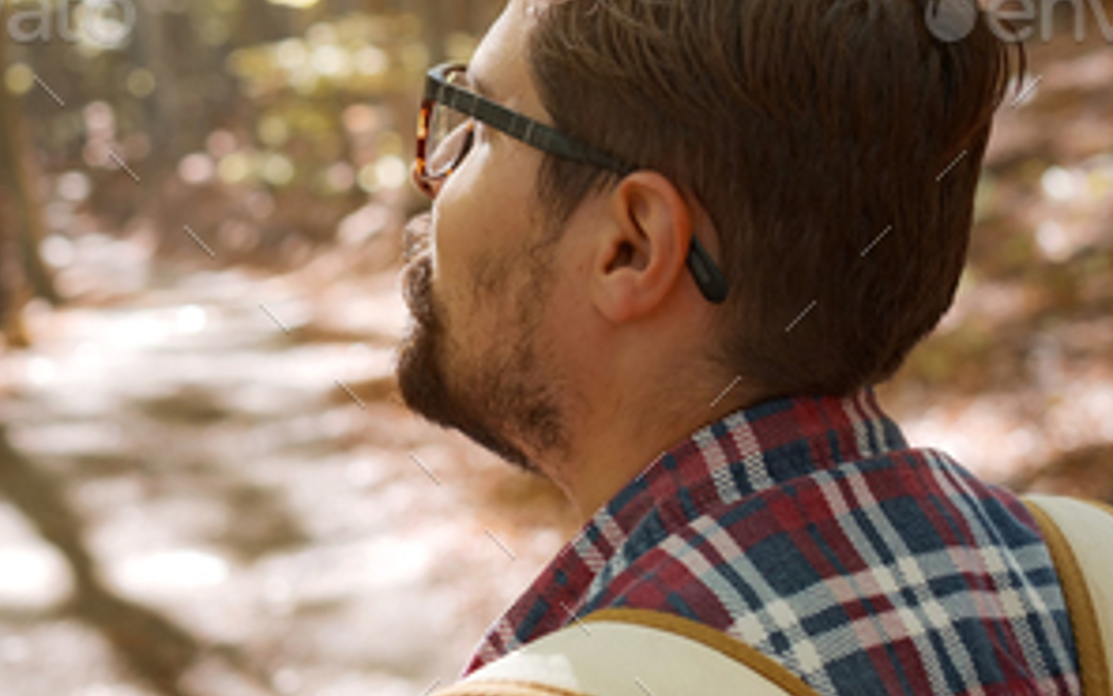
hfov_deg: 29.0
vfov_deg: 18.3
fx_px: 2154
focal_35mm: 71
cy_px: 190
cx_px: 519
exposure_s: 1/250
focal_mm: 23
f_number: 2.5
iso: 400
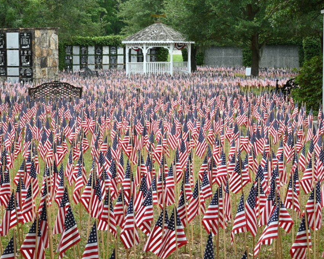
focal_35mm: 82
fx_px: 786
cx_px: 146
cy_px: 129
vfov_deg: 18.7
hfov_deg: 23.3
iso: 100
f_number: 10
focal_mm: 48
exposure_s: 1/100
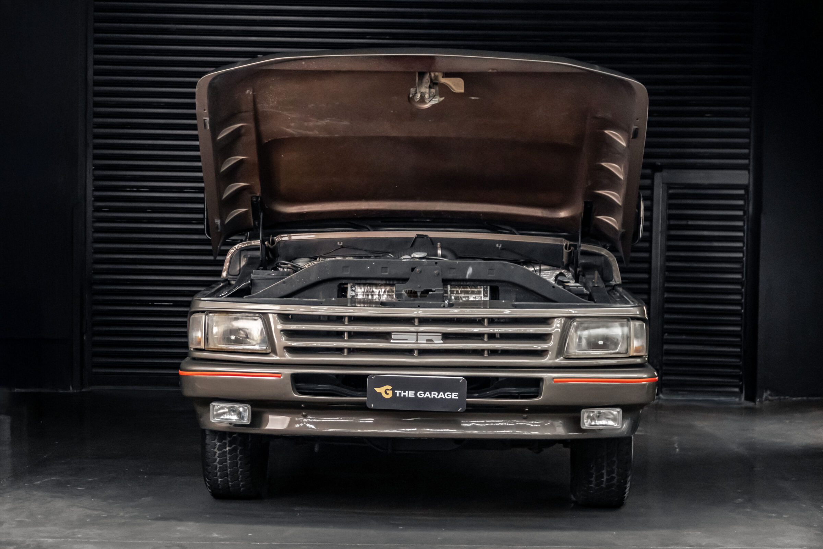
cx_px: 412
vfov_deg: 20.2
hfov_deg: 29.9
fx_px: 1543
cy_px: 274
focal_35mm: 68
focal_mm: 45
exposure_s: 1/80
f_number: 4
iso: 3200
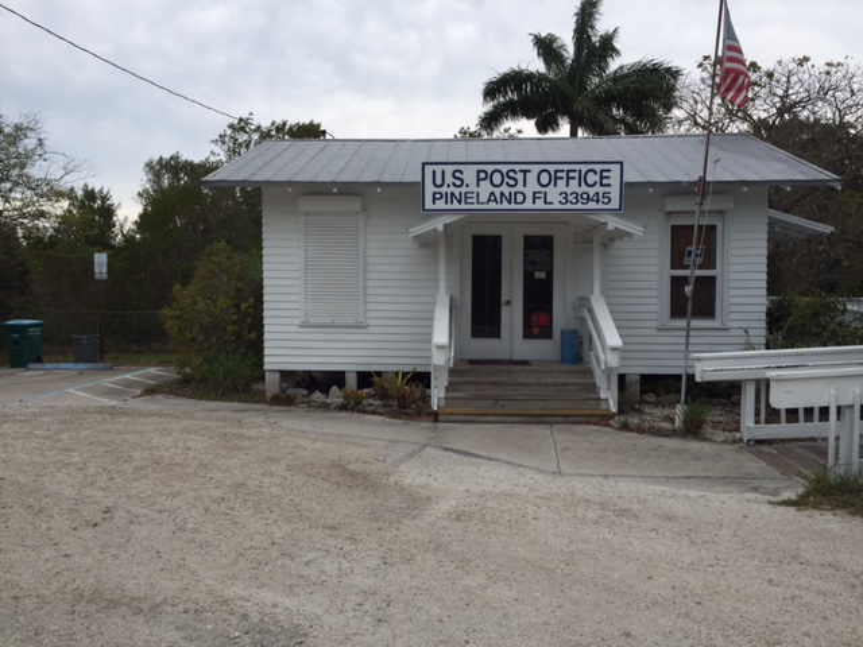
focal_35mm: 29
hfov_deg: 61.7
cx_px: 432
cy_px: 324
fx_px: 723
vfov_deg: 48.2
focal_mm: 4.15
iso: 32
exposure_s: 1/942
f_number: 2.2
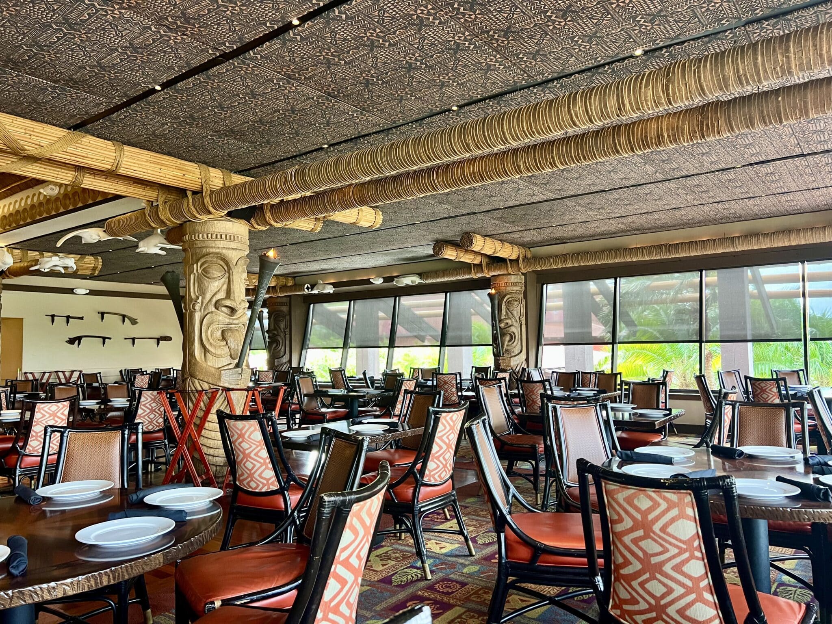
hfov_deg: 67.3
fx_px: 625
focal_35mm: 26
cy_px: 312
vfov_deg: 53.1
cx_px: 416
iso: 250
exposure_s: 1/60
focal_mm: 5.7
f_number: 1.5
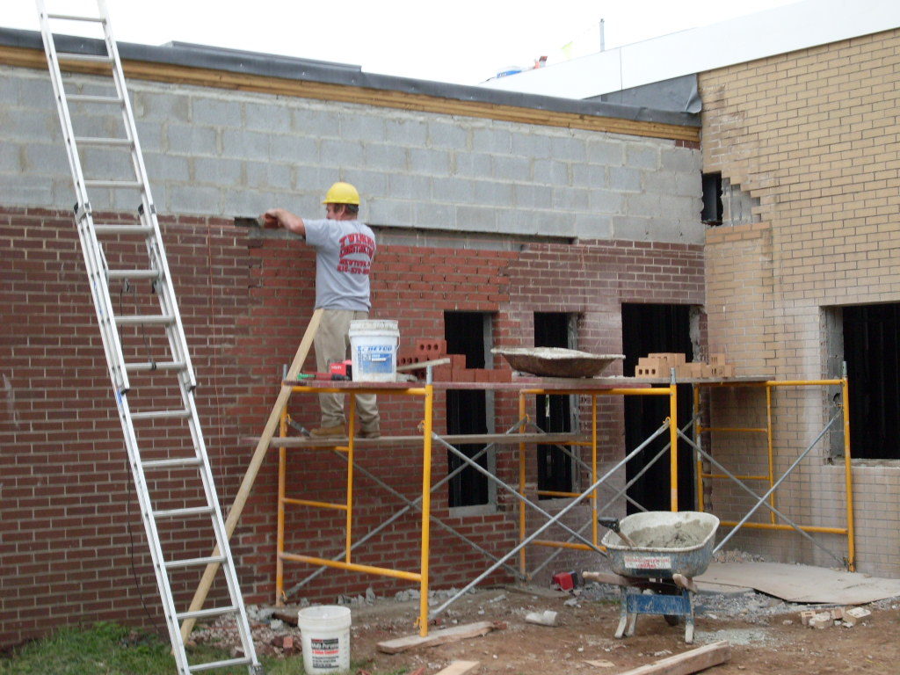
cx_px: 450
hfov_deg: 27.4
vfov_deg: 20.7
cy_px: 338
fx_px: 1846
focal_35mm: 71
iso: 80
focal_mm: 11.7
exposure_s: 1/180
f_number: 3.7
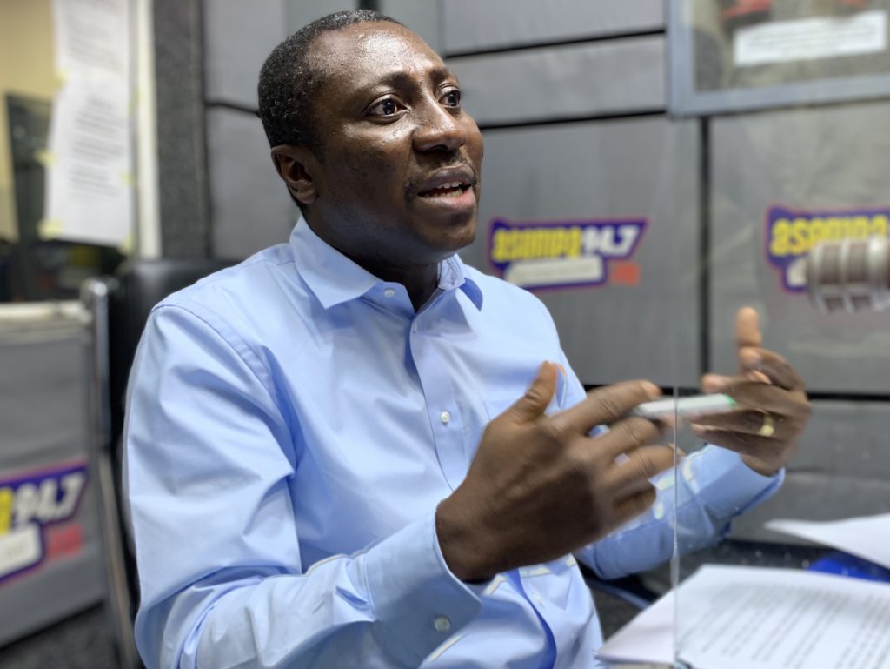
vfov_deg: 53.1
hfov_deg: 67.3
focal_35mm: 26
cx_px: 445
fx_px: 669
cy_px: 334
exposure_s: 1/50
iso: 160
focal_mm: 4.25
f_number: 1.8
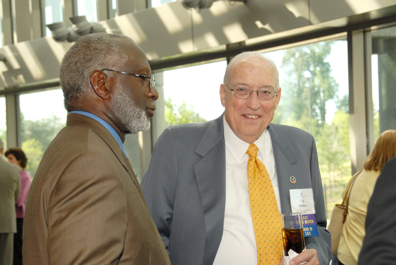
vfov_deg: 16.6
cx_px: 198
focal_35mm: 82
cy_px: 132
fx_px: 909
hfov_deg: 24.6
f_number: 6.3
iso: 500
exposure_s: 1/180
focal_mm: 55
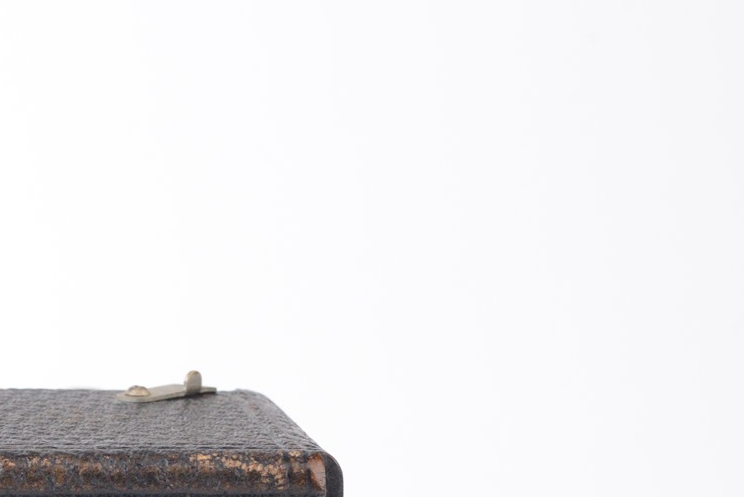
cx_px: -360
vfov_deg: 7.4
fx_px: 3805
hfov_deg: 10.8
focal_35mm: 184
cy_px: 592
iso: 2500
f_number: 10
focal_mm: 60
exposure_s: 1/100
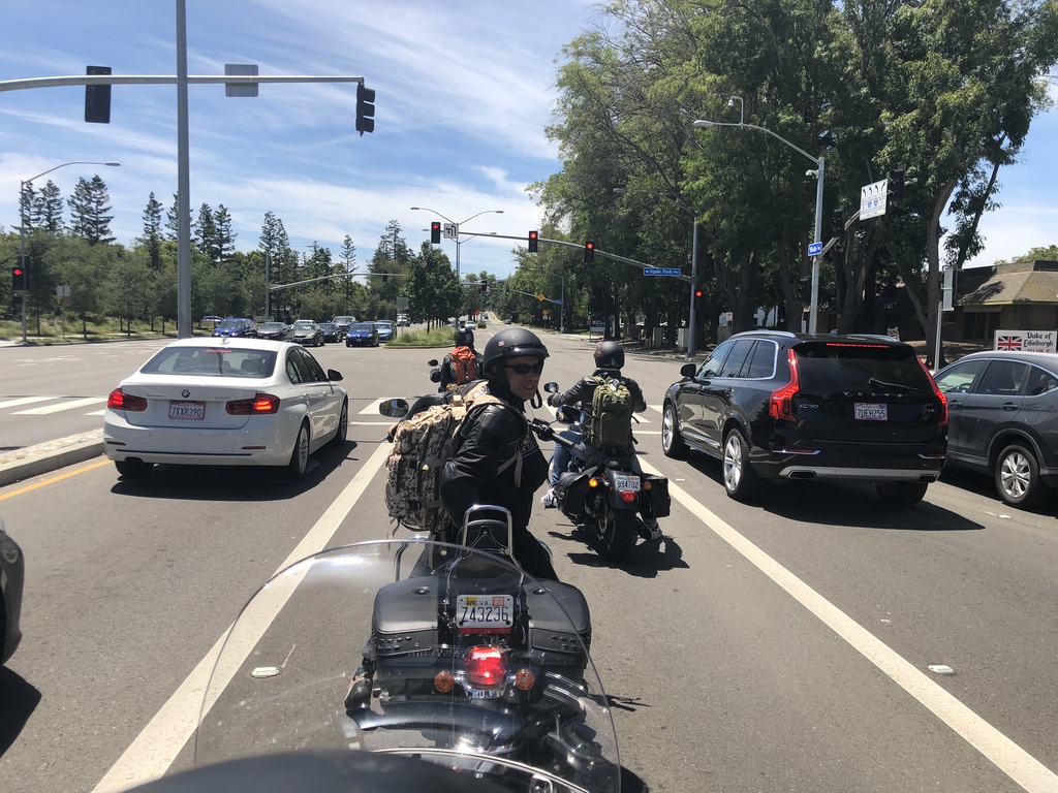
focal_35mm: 28
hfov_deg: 63.4
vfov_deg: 49.7
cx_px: 529
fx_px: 856
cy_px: 396
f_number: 1.8
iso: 20
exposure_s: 1/1779
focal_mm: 4
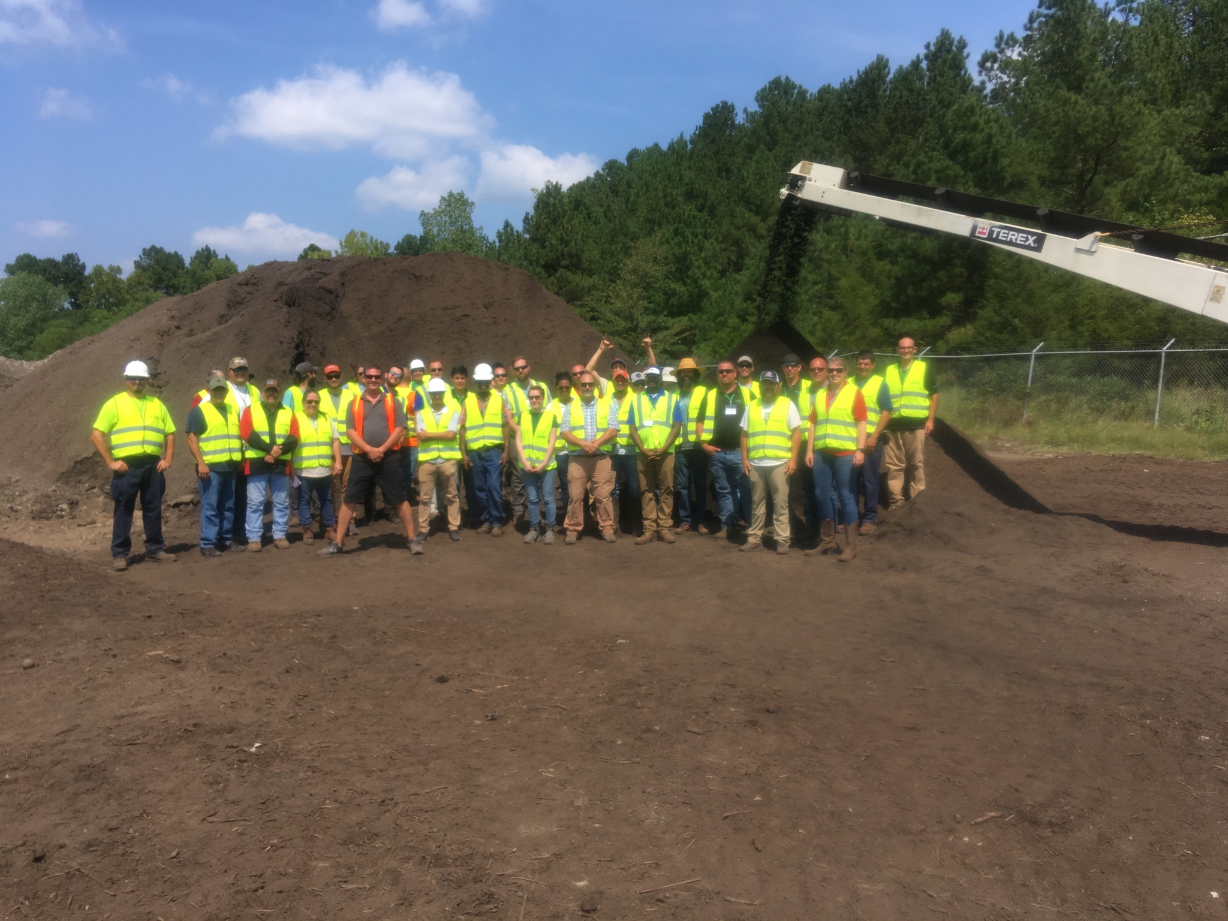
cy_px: 460
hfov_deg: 61.7
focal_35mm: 29
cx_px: 614
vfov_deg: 48.2
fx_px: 1029
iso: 25
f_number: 2.2
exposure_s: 1/1672
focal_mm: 4.15
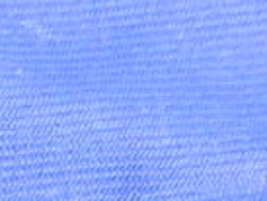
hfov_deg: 9.2
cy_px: 402
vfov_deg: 8.6
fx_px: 1266
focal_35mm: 164
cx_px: -575
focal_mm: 4
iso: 500
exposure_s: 1/8
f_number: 3
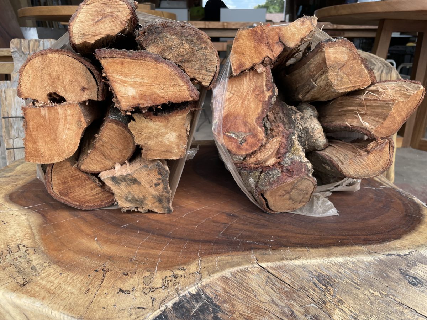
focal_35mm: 26
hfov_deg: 67.3
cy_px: 160
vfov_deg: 53.1
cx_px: 214
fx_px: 321
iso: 32
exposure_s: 1/910
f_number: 1.6
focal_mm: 4.2
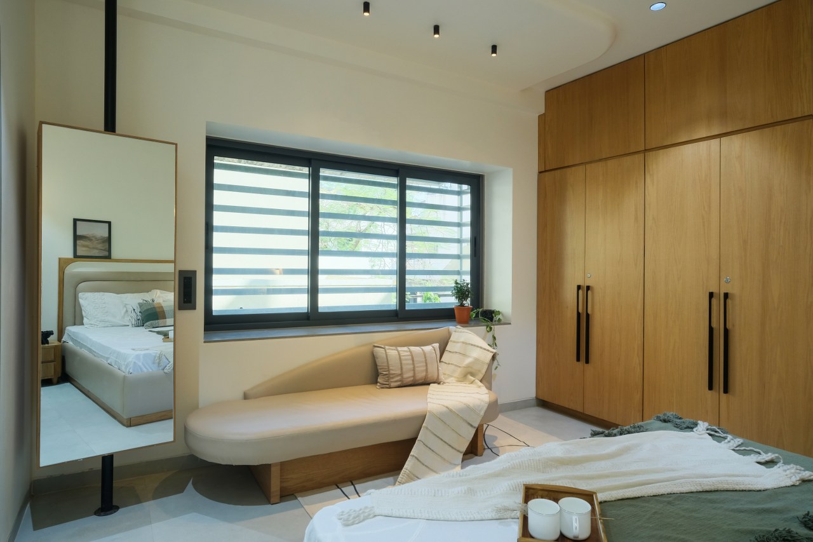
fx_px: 452
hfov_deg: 84.0
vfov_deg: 61.9
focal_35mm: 20
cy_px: 271
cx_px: 406
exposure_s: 1/10
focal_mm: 13
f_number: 7.1
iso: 640
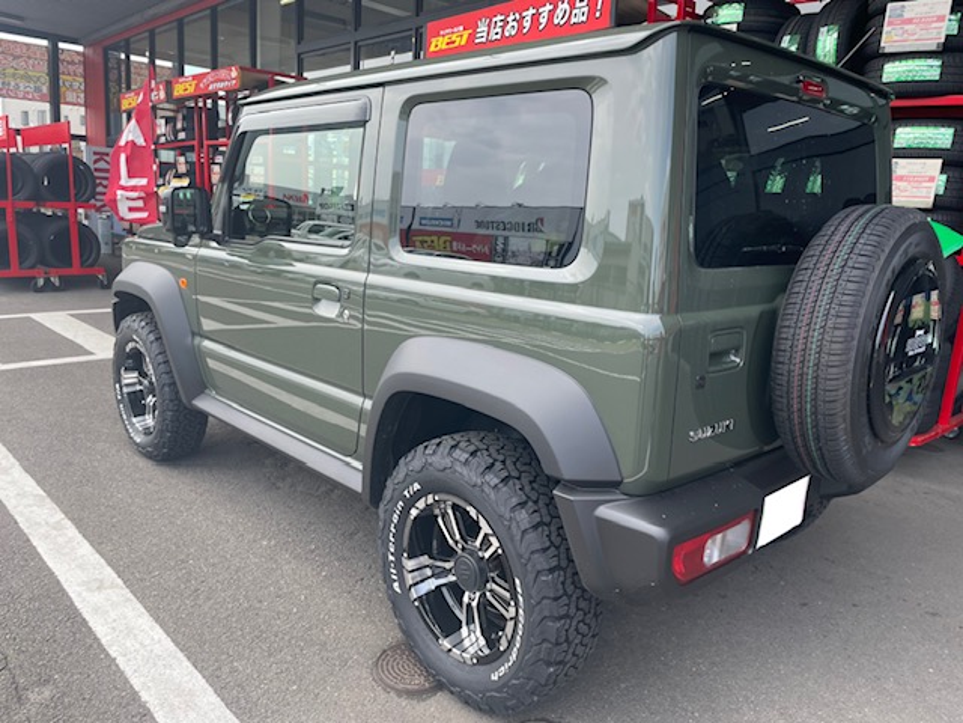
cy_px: 362
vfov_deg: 53.1
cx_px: 482
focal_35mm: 26
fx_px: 723
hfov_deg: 67.3
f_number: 1.6
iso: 32
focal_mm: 4.2
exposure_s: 1/550
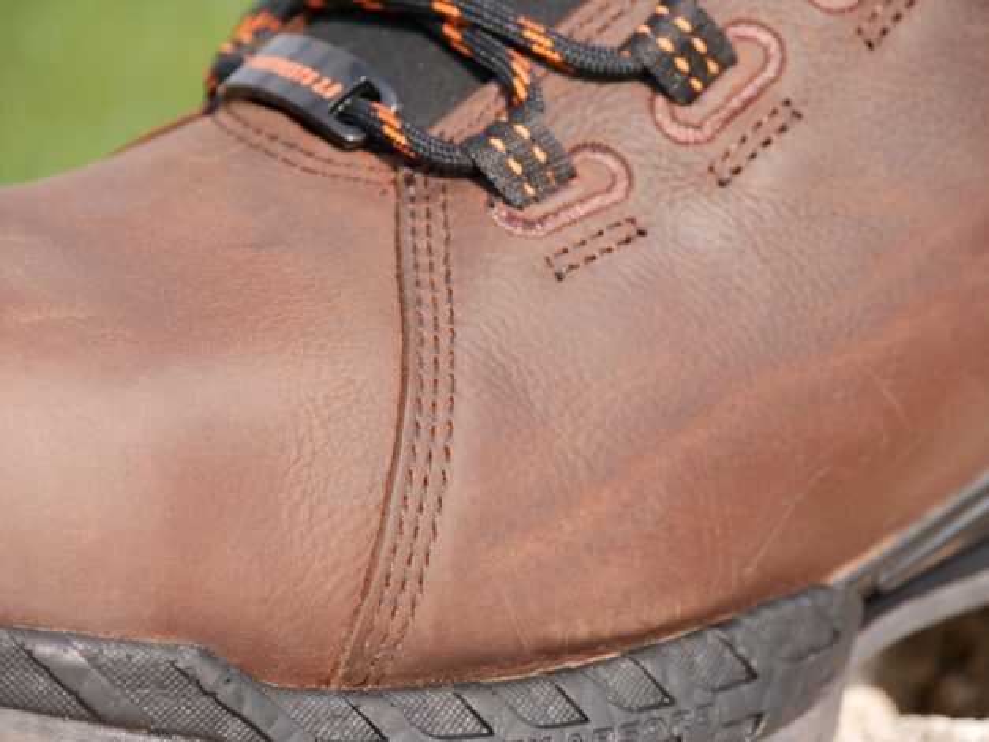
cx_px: 494
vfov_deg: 8.1
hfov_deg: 10.7
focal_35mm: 184
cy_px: 371
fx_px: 5256
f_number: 5.4
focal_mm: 92
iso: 200
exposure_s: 1/400
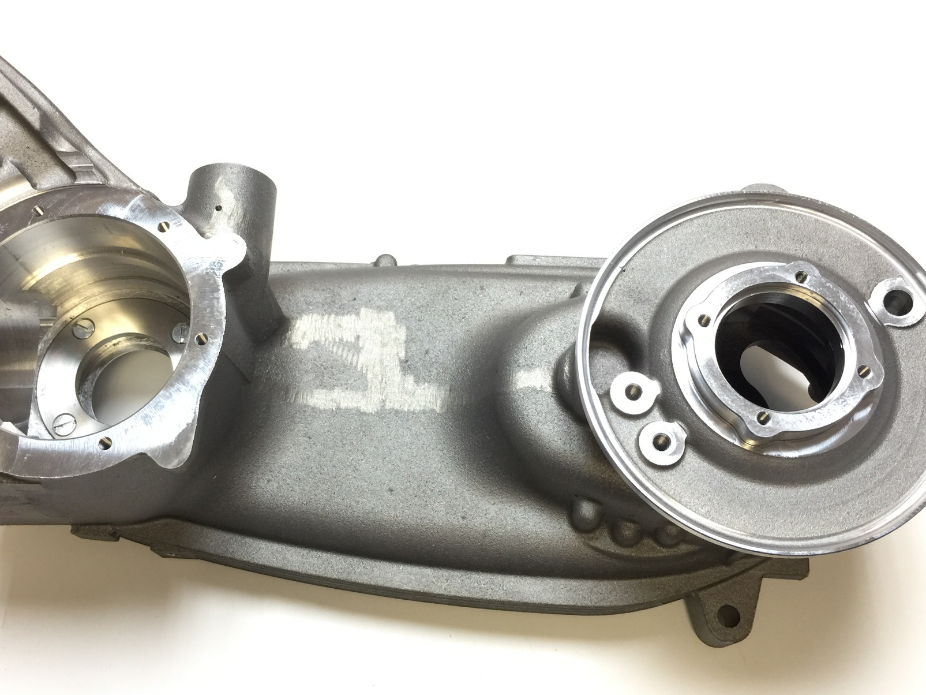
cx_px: 428
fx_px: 990
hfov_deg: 50.1
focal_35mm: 37
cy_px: 329
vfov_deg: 38.7
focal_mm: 4.15
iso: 64
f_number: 2.2
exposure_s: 1/33
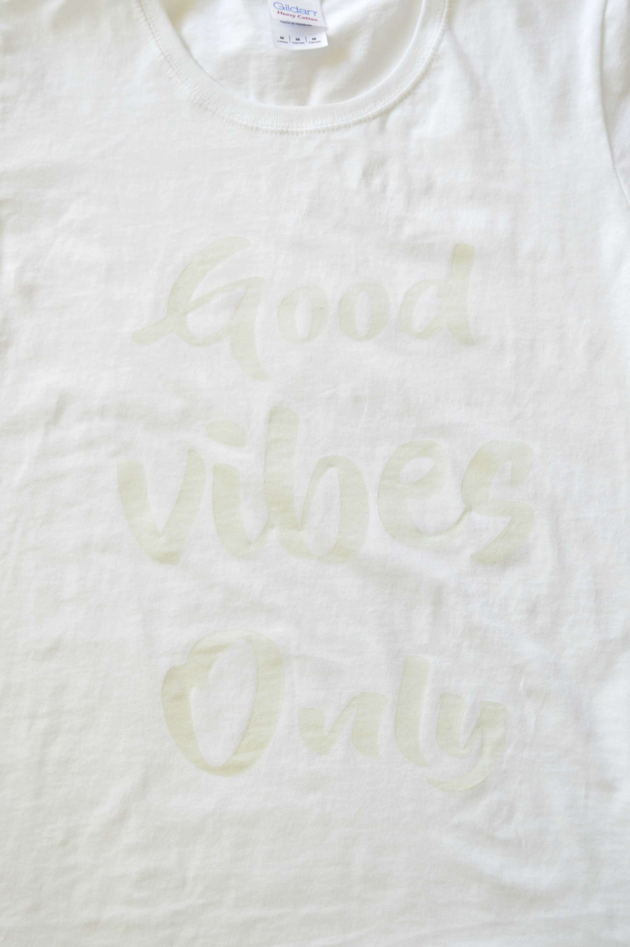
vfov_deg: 29.9
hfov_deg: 20.1
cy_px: 474
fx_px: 1776
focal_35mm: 68
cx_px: 315
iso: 400
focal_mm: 45
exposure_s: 1/80
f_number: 6.3
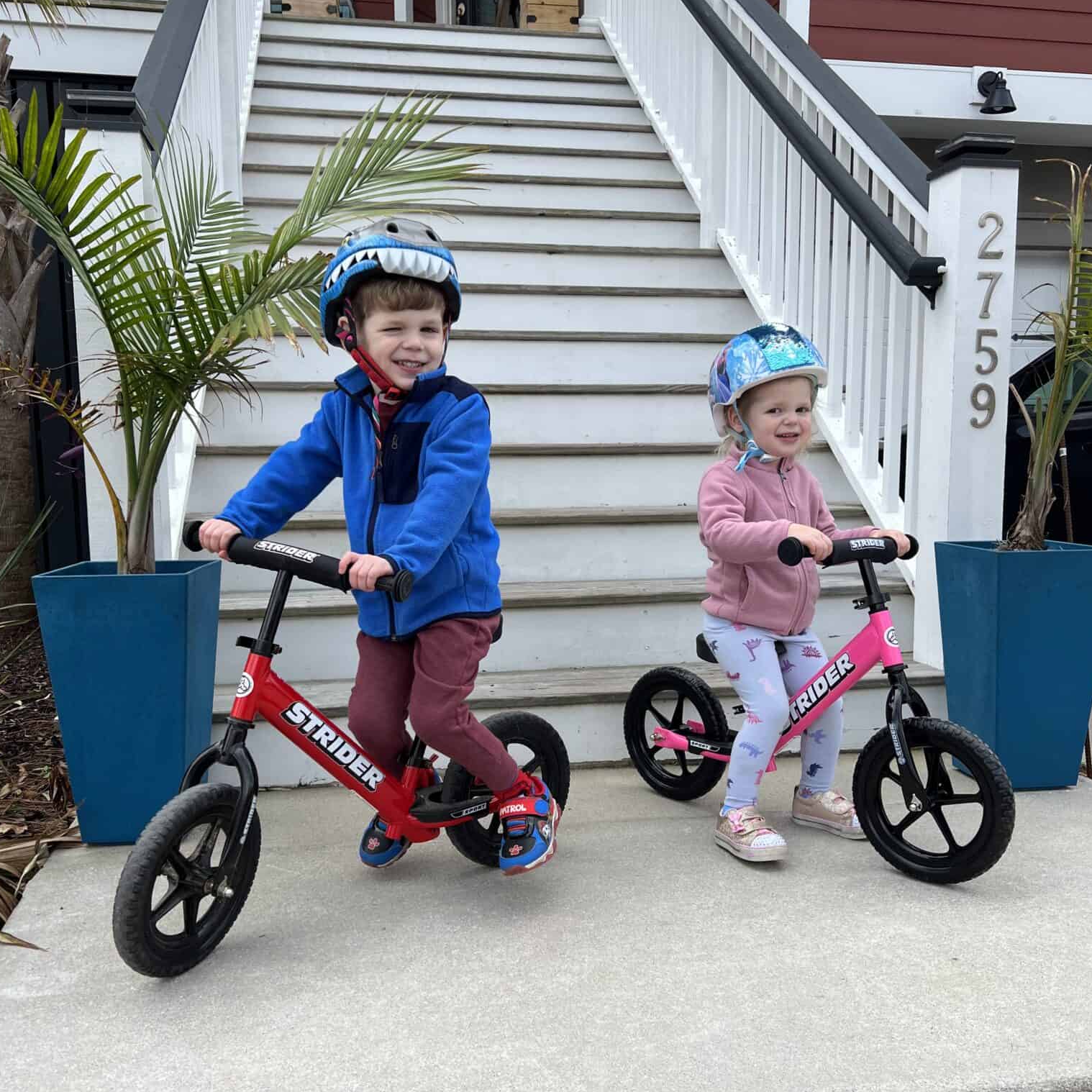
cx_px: 547
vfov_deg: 52.5
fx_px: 1106
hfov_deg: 52.5
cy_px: 592
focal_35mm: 31
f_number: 1.5
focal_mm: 5.7
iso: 50
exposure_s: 1/1553
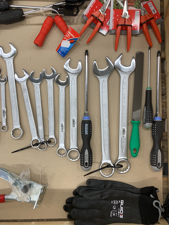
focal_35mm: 26
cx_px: 84
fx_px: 169
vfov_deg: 67.3
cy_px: 112
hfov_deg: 53.1
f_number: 1.8
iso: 100
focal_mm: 4.25
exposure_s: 1/90
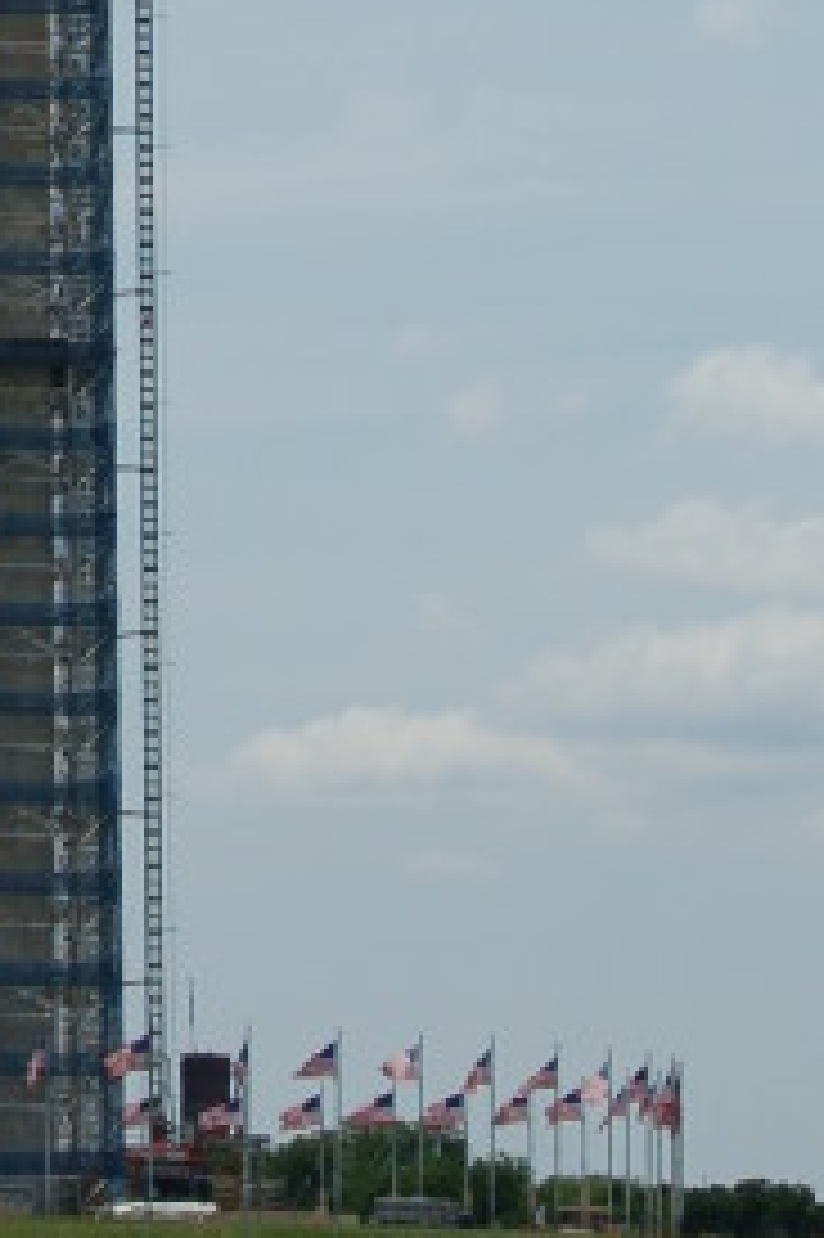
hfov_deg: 5.1
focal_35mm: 268
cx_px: -153
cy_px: -882
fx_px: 9212
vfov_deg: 7.5
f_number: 11
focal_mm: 48
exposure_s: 1/500
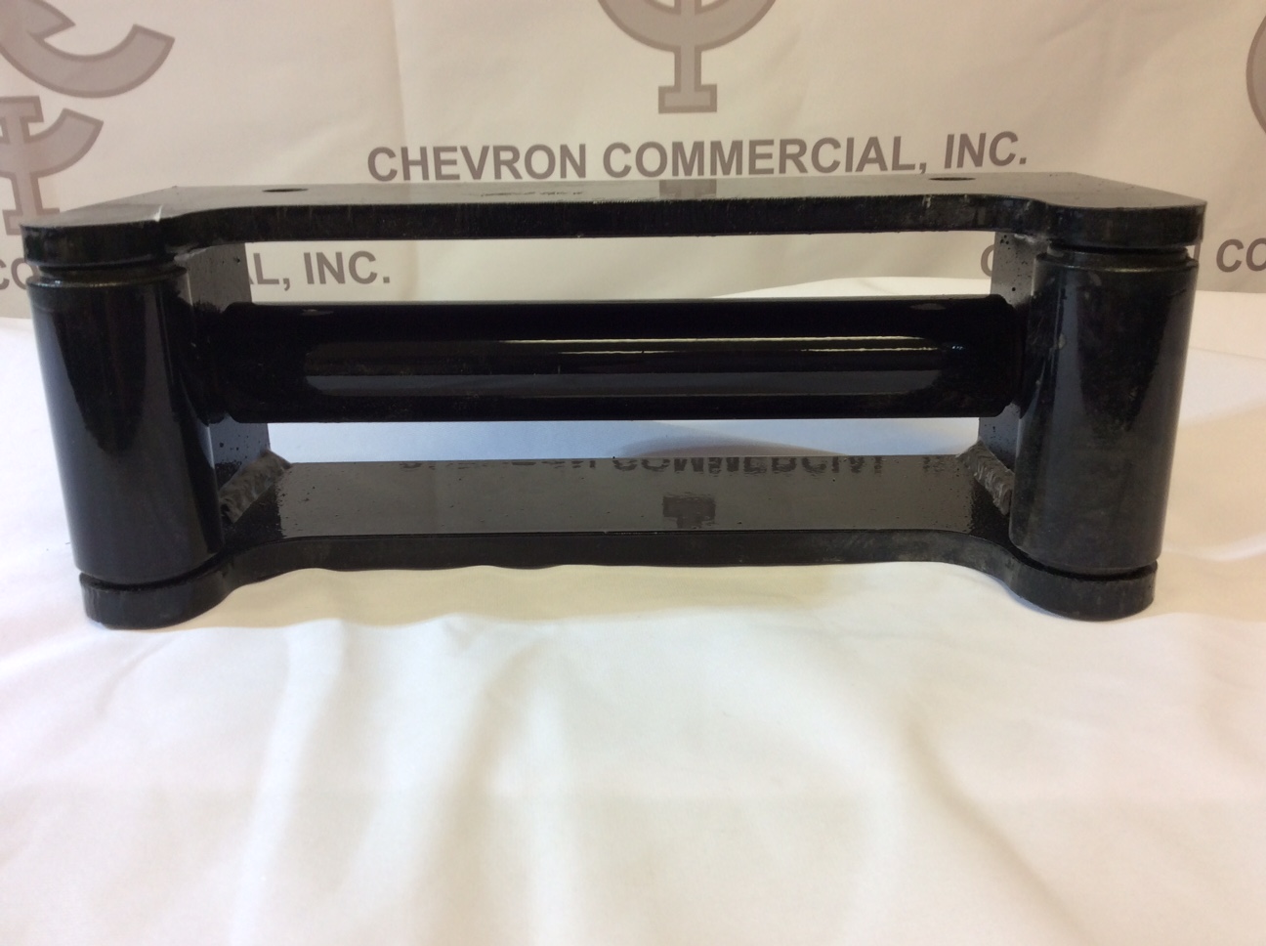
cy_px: 473
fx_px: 1169
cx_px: 633
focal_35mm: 32
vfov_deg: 44.1
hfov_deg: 56.9
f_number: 2.4
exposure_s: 1/30
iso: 40
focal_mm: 3.3
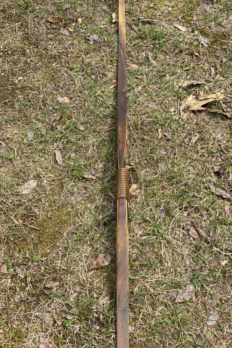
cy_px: 175
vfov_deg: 36.3
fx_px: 532
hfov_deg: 24.6
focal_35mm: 55
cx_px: 131
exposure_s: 1/675
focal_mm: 6
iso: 20
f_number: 2
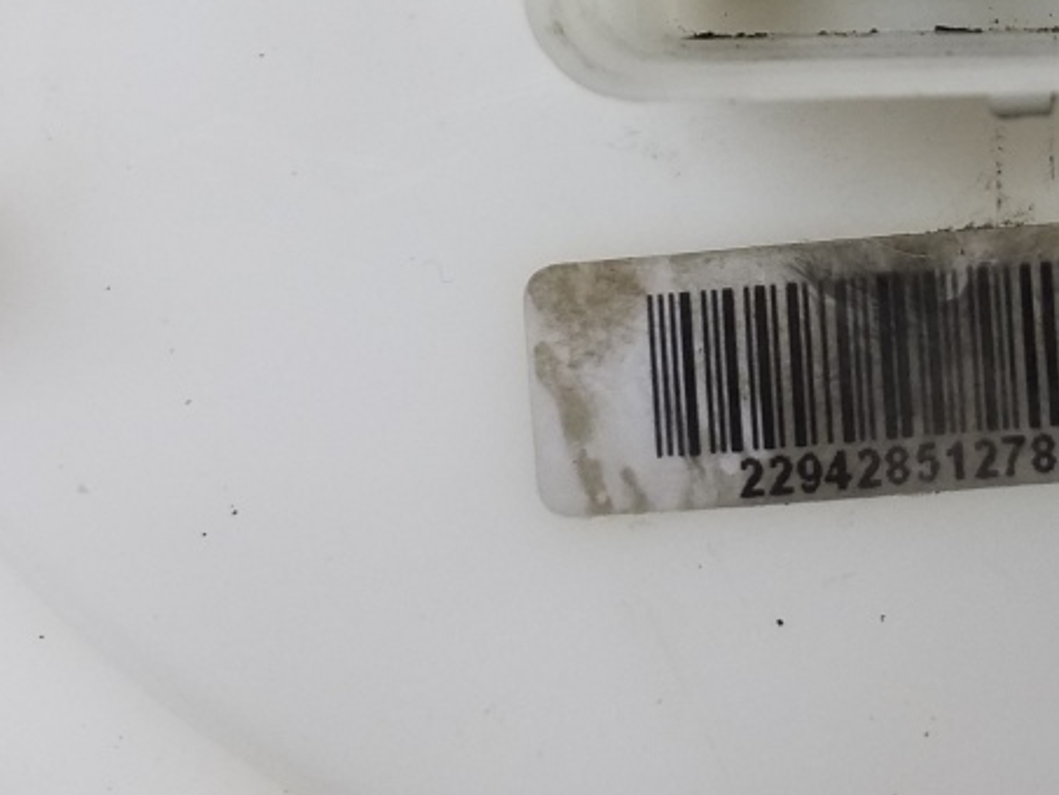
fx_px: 1867
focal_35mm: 61
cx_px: 1073
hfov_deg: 29.5
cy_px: -65
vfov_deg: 22.7
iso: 125
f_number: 1.9
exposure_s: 1/50
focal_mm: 3.6
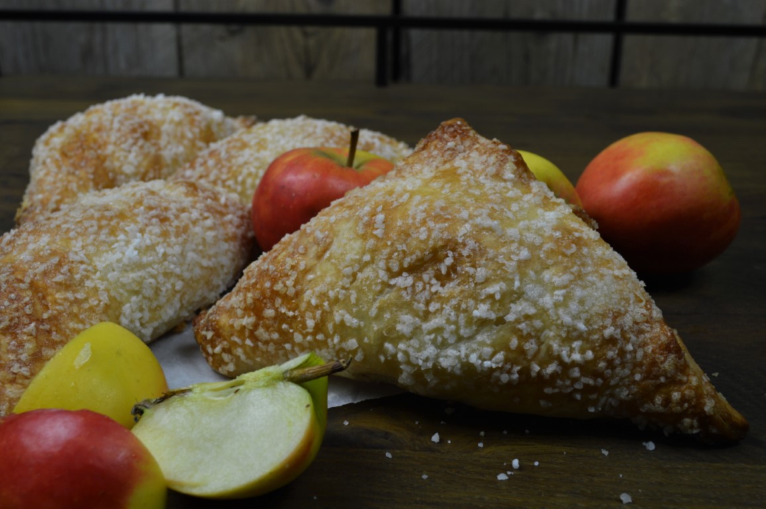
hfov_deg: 49.6
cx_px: 383
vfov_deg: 34.1
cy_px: 254
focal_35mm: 39
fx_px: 829
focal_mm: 26
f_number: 8
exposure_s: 1/15
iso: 100
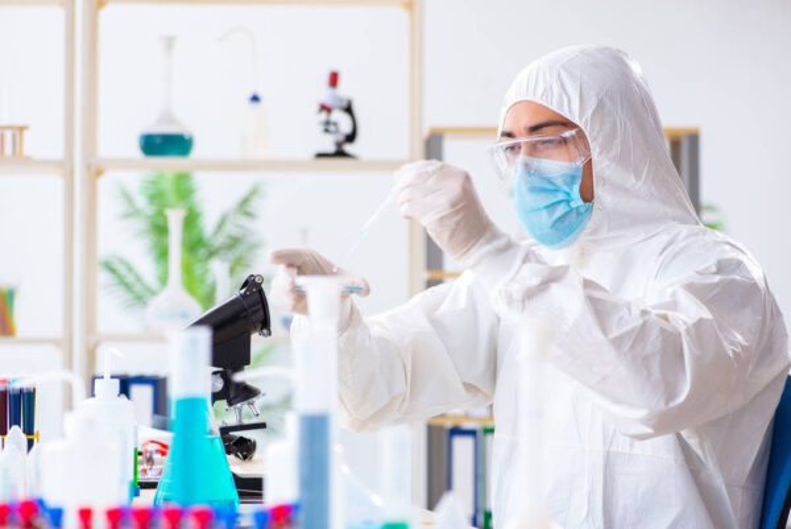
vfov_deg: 13.1
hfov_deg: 19.4
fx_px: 2309
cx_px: 396
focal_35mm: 105
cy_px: 264
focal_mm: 105
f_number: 5
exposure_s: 1/100
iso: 160
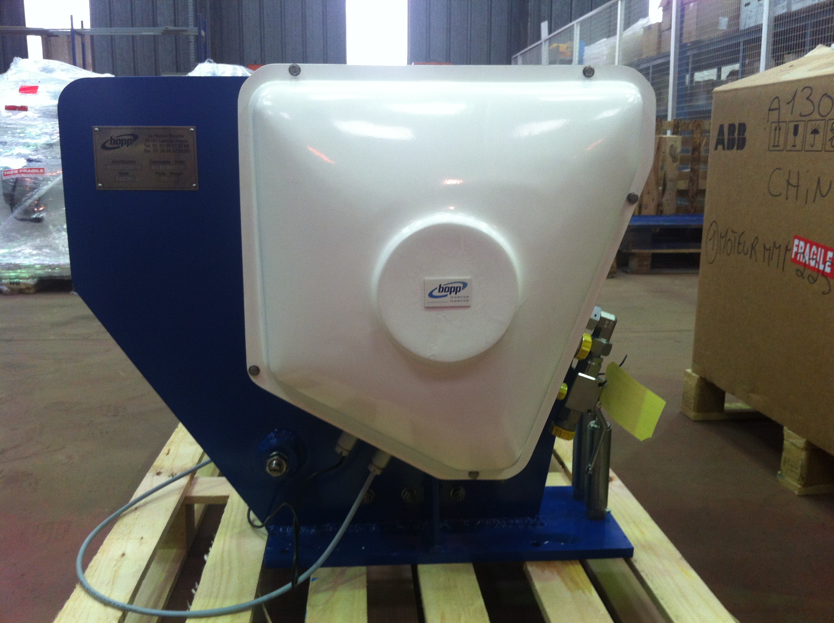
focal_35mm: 35
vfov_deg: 40.6
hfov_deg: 52.7
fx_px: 842
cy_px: 312
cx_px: 417
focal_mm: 3.85
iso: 125
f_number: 2.8
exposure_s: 1/15
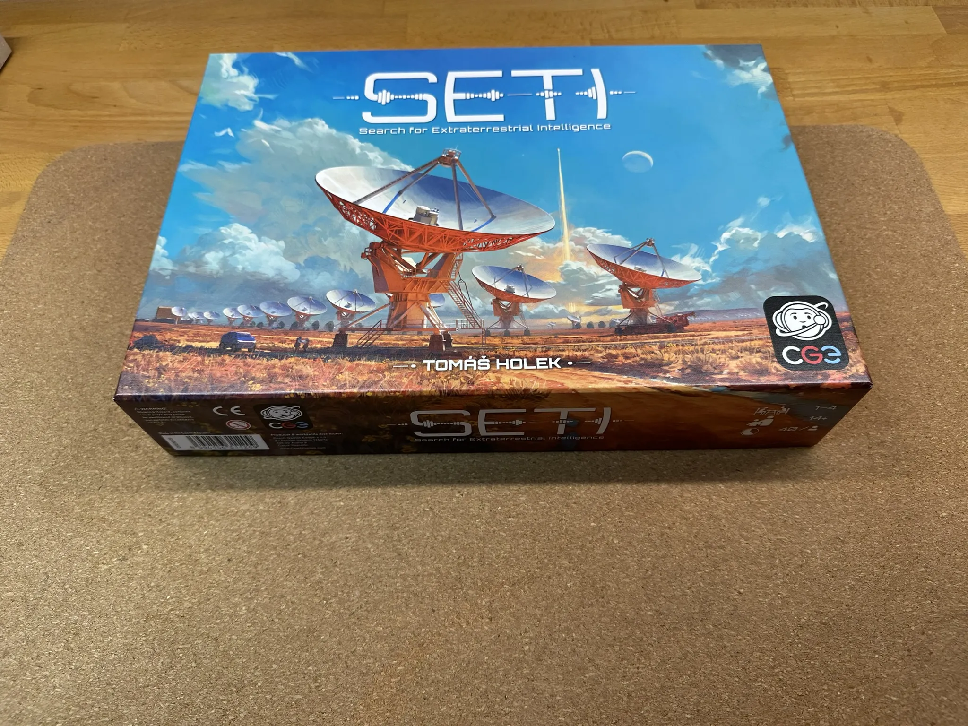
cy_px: 363
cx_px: 484
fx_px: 671
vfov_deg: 56.8
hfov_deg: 71.6
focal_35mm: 24
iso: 64
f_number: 1.78
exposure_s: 1/100
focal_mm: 6.86
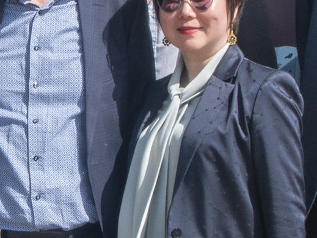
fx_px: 1483
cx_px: -74
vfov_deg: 9.1
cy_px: 194
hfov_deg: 11.9
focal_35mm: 162
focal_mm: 14
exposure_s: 1/100
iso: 200
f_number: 15
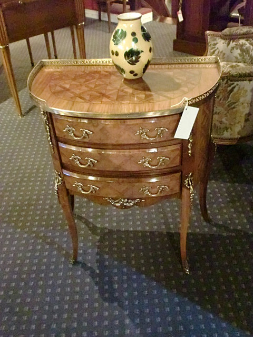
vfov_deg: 52.6
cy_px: 168
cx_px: 126
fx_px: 341
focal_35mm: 35
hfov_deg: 40.7
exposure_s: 1/30
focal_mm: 6.3
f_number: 3.1
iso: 1600
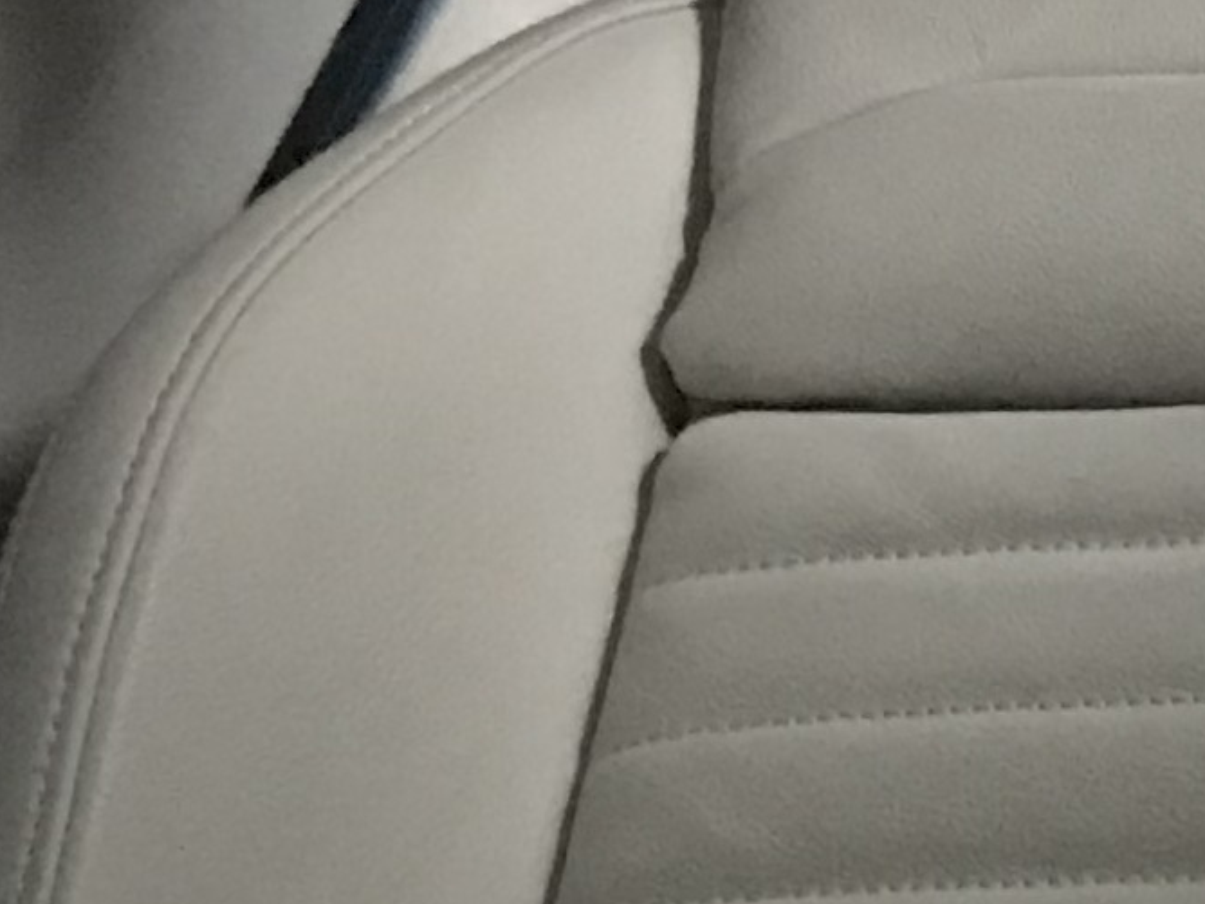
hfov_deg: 9.4
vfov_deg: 8.4
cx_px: 3539
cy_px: -743
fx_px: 5883
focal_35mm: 169
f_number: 1.8
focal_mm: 3.99
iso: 100
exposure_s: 1/7
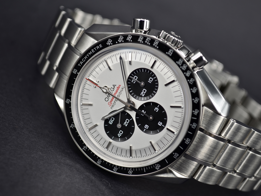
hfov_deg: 23.8
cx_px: 123
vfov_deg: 18.0
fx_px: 618
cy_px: 98
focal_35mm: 82
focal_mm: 50
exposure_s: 1/20
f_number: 7.1
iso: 140
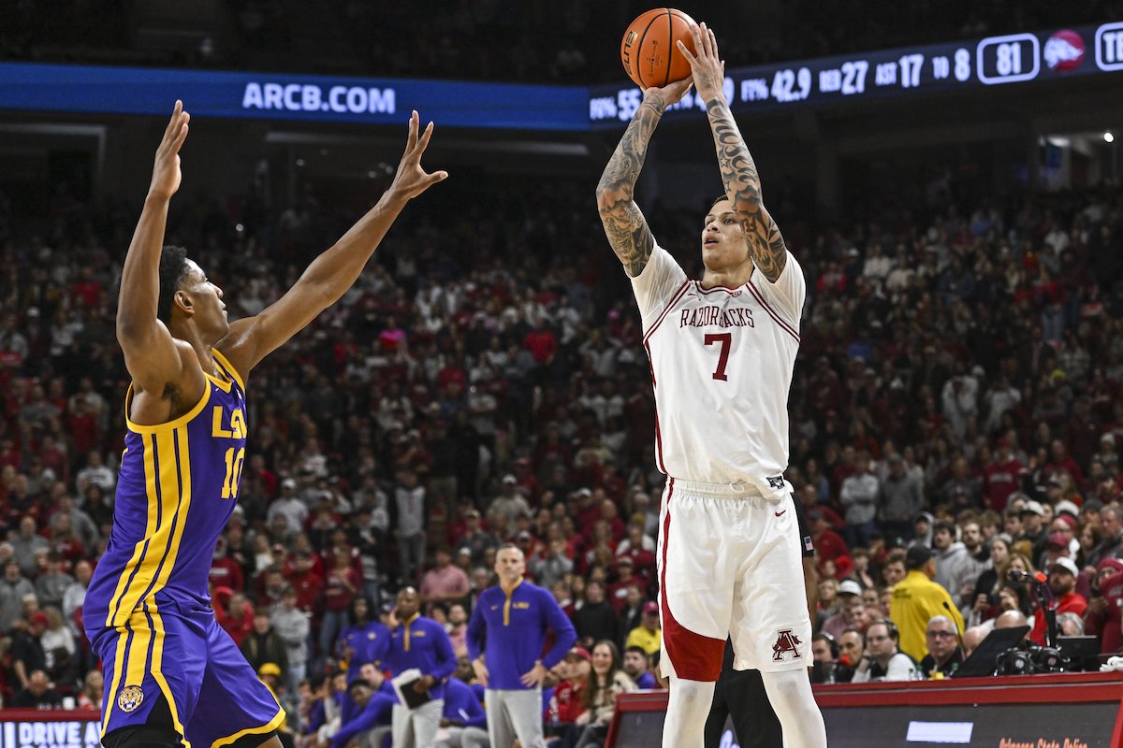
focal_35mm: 78
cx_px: 562
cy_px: 374
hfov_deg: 26.0
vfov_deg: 17.5
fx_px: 2433
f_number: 2.8
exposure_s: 1/2000
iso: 3200
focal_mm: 78
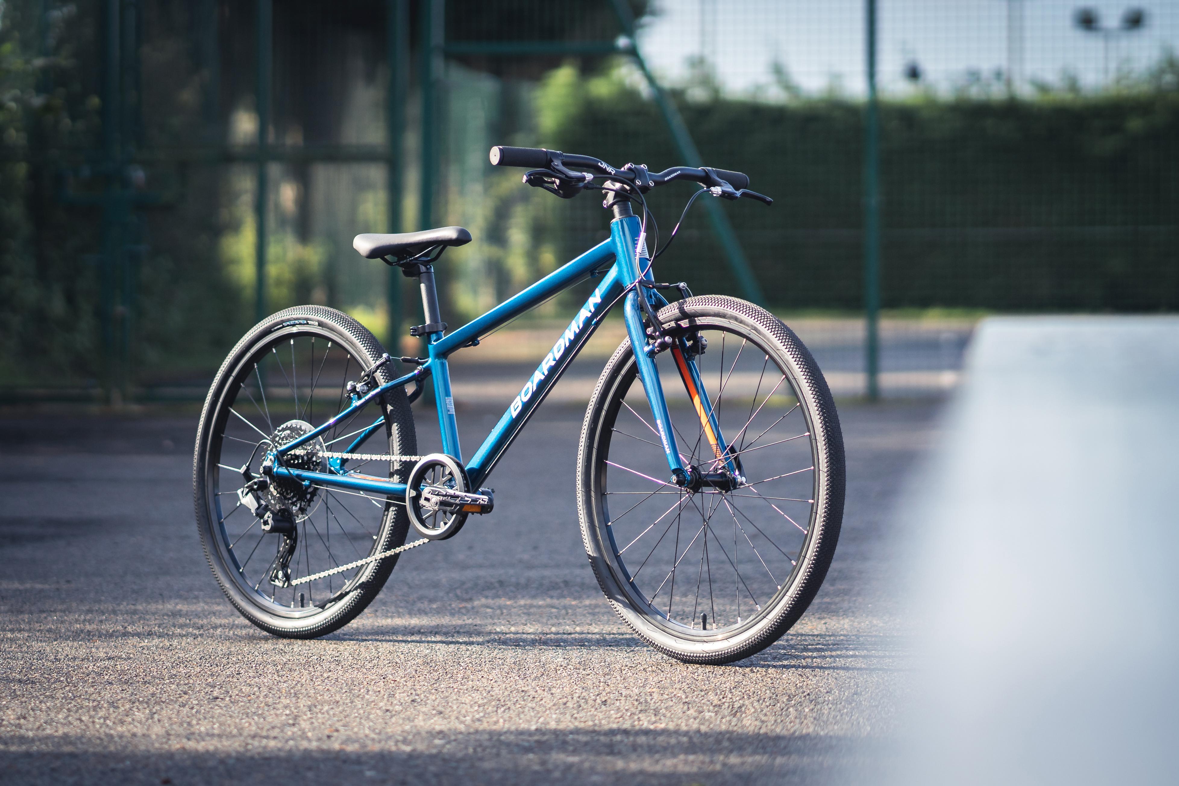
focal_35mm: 127
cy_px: 393
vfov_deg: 10.8
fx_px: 4159
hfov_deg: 16.1
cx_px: 590
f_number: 2
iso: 400
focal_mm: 85
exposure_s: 1/3200
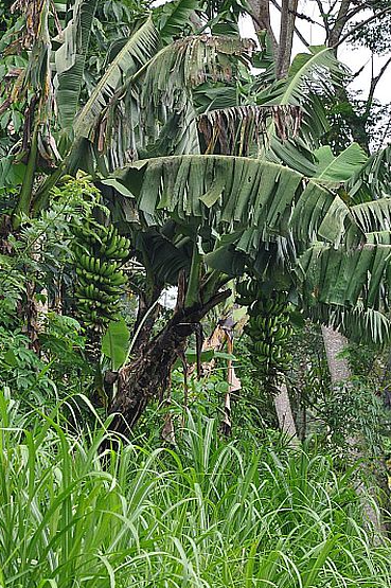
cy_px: 345
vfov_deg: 9.6
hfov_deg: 6.4
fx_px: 3487
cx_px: 184
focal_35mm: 214
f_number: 8
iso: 250
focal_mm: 105
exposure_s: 1/60
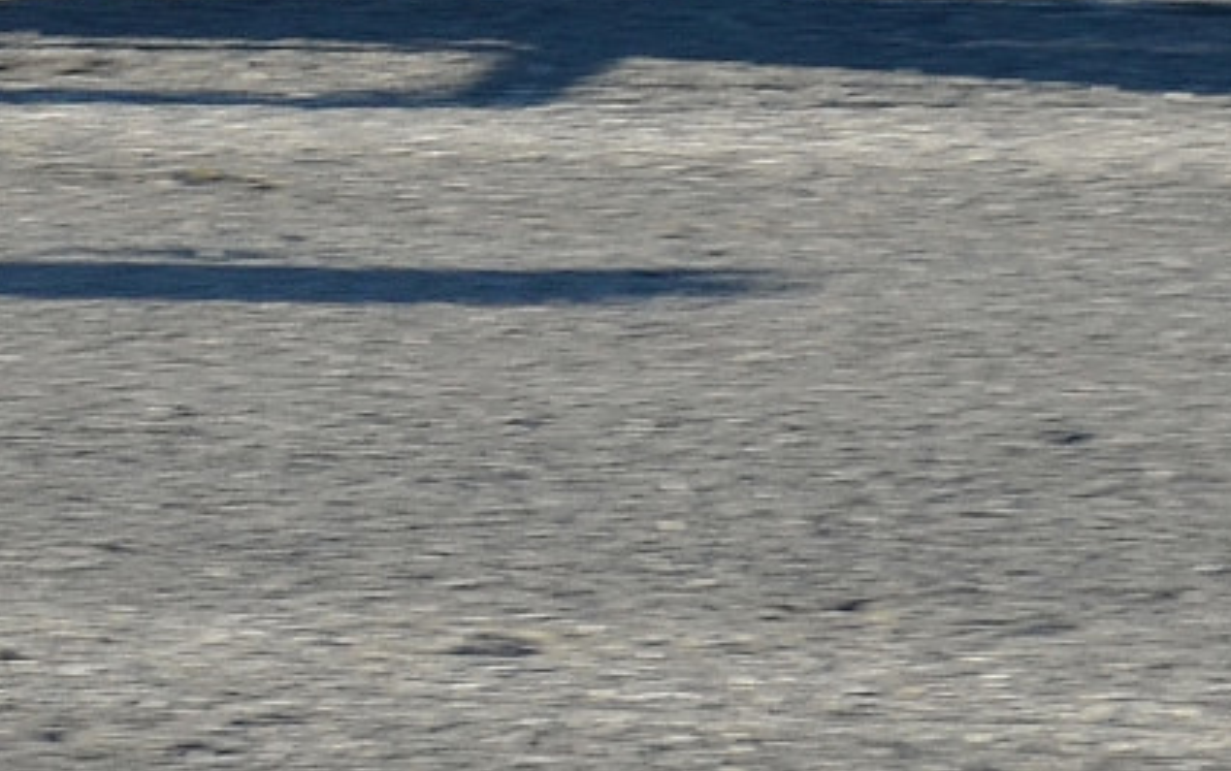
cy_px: -1034
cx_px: -288
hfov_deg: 7.4
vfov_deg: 4.6
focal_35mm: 281
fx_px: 9433
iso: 250
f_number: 5.6
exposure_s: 1/500
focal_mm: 38
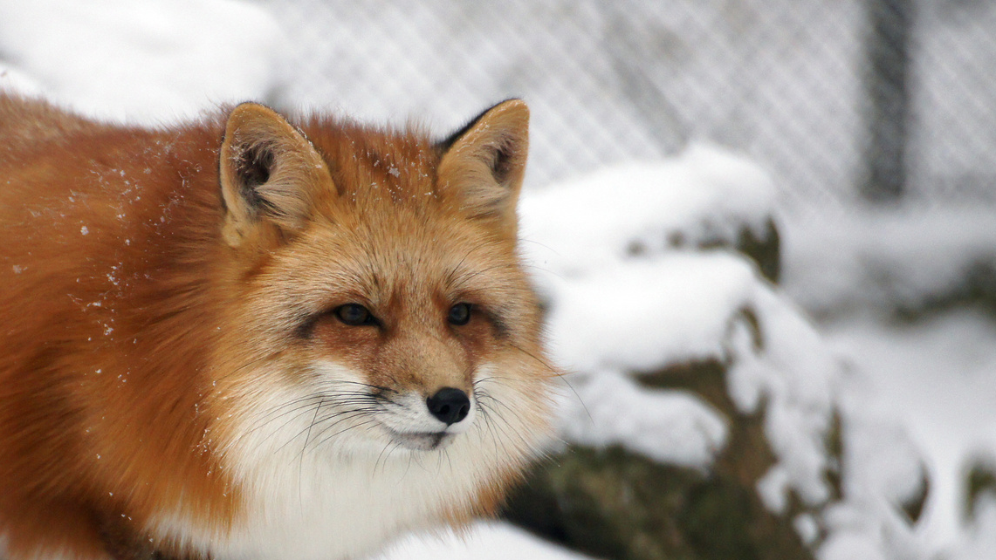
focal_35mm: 469
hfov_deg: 4.6
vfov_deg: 2.6
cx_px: 295
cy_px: 450
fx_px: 12387
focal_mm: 210
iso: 800
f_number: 5.6
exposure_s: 1/400
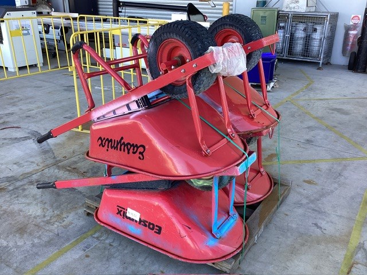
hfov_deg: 58.4
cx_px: 184
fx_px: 329
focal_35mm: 31
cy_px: 138
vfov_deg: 45.4
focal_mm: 3.3
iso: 32
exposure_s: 1/100
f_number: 2.4
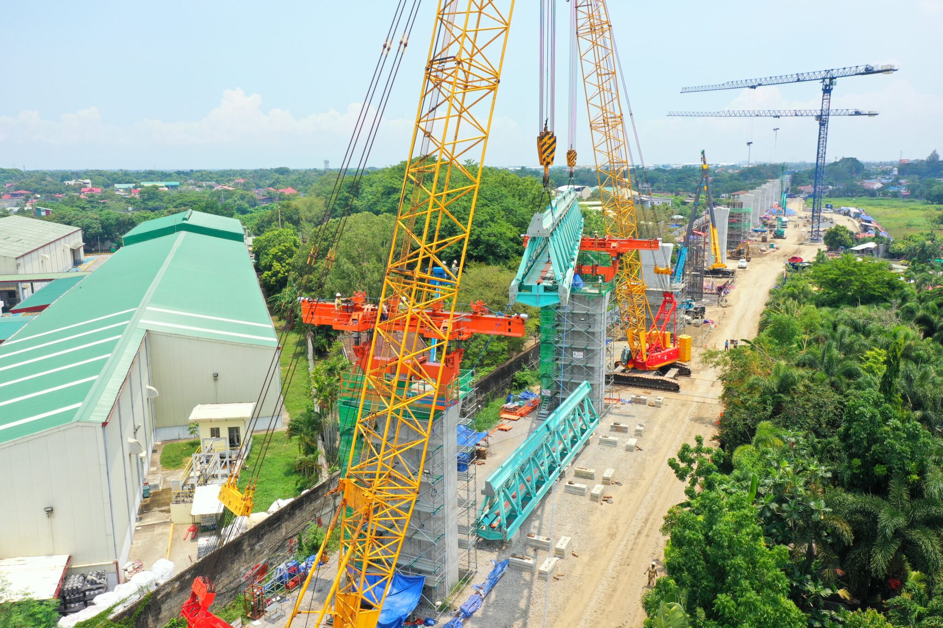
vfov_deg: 46.4
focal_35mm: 28
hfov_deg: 65.5
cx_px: 472
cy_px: 314
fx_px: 733
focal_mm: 10.26
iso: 100
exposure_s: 1/320
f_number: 5.6
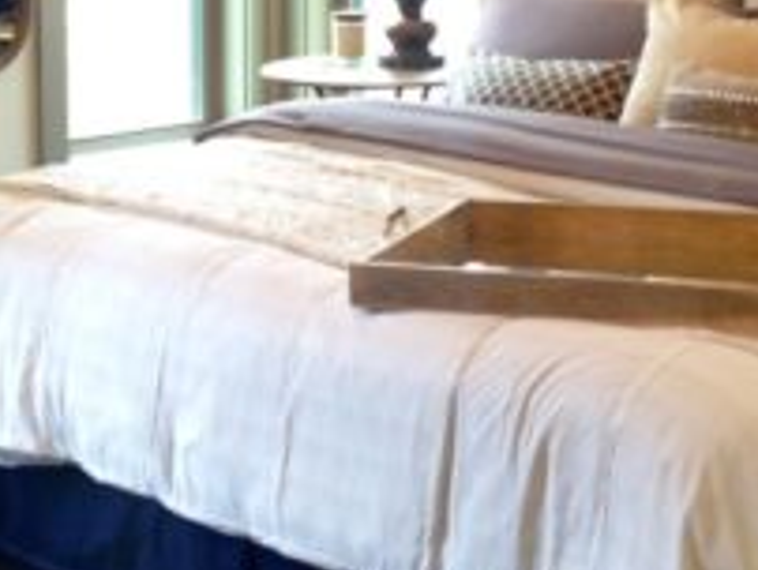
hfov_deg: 19.9
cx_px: 218
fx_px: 2148
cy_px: -60
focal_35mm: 98
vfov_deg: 14.8
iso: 64
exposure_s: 1/20
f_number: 2.4
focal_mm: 4.12
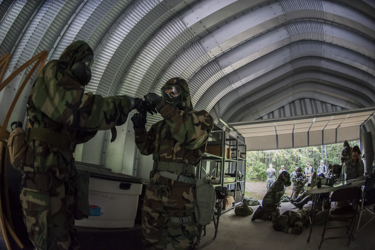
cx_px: 188
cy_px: 125
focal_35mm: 16
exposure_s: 1/200
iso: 4000
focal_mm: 16
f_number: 2.8
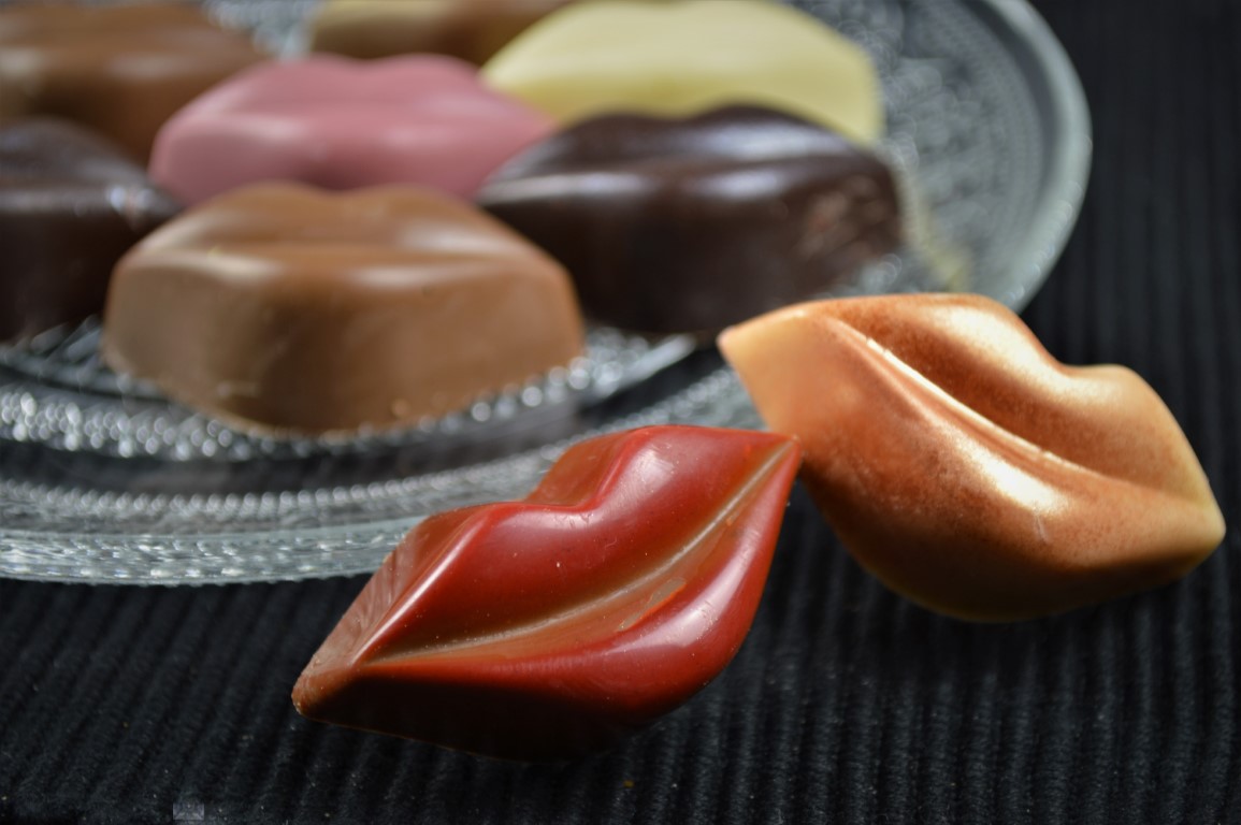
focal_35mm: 82
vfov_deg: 16.5
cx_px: 620
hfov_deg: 24.6
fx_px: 2841
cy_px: 412
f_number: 5.6
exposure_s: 1/6
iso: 100
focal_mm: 55
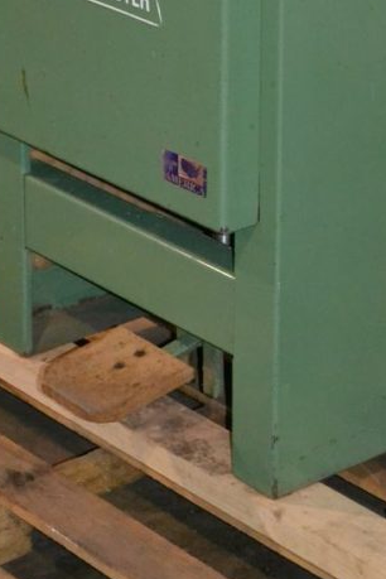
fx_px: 2300
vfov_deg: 14.0
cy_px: -101
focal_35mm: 143
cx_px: 207
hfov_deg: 9.6
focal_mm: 38
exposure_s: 1/60
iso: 3200
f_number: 5
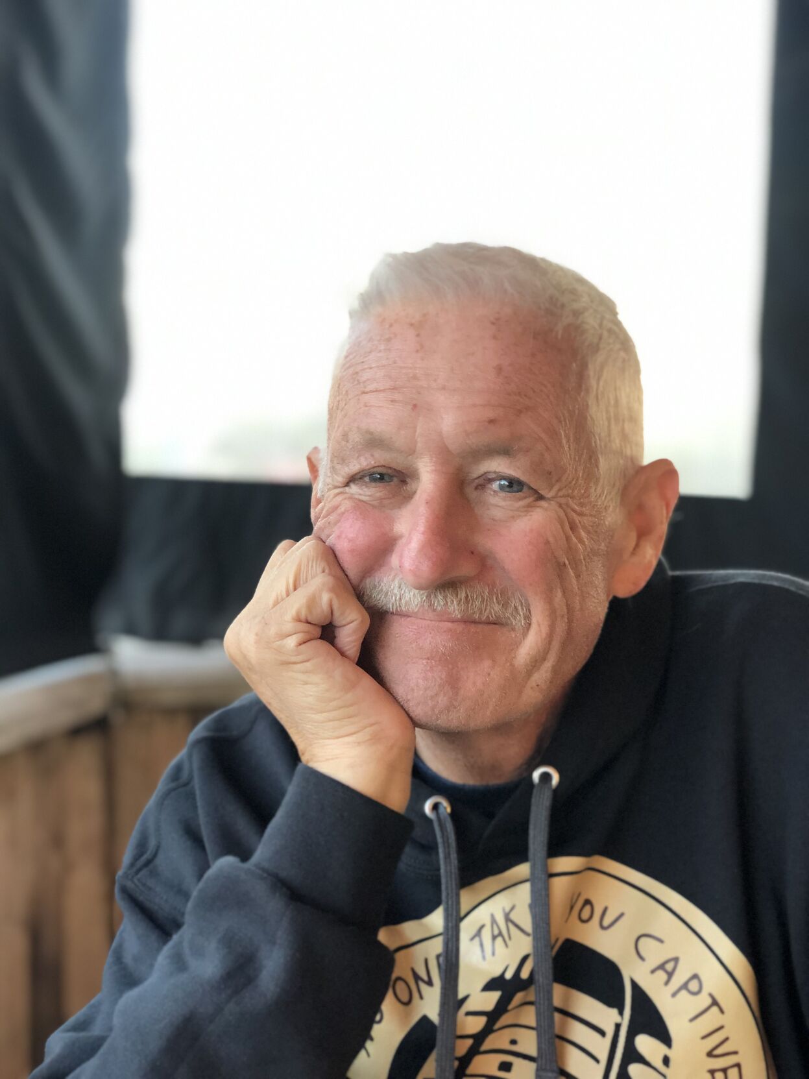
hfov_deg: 28.0
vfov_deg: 36.8
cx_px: 404
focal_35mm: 52
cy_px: 540
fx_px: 1621
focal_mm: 6
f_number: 2.4
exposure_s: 1/30
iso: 125
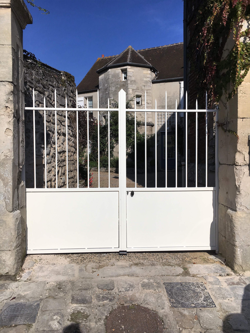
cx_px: 125
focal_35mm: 29
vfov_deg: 61.7
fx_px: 279
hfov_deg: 48.2
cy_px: 166
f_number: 2.2
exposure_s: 1/5917
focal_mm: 4.15
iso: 25
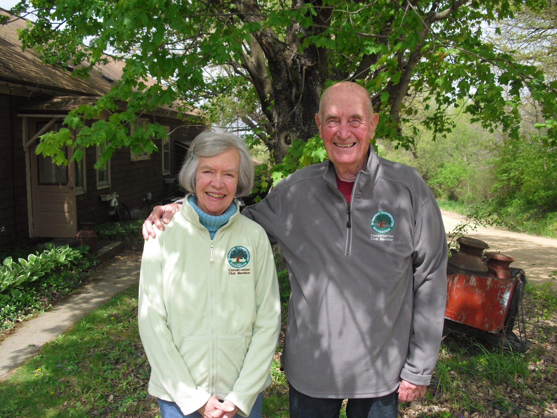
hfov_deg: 51.4
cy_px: 209
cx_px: 278
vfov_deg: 39.7
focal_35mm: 36
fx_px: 579
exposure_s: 1/100
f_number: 7.8
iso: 100
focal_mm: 6.3
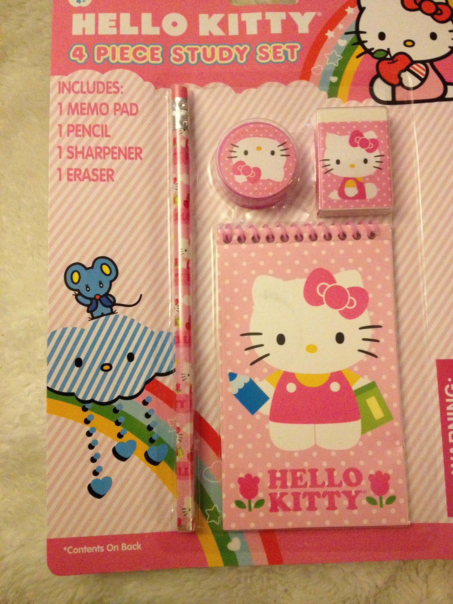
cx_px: 226
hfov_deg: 40.7
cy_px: 302
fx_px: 611
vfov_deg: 52.6
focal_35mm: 35
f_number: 2.4
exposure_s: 1/15
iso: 640
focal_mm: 4.28
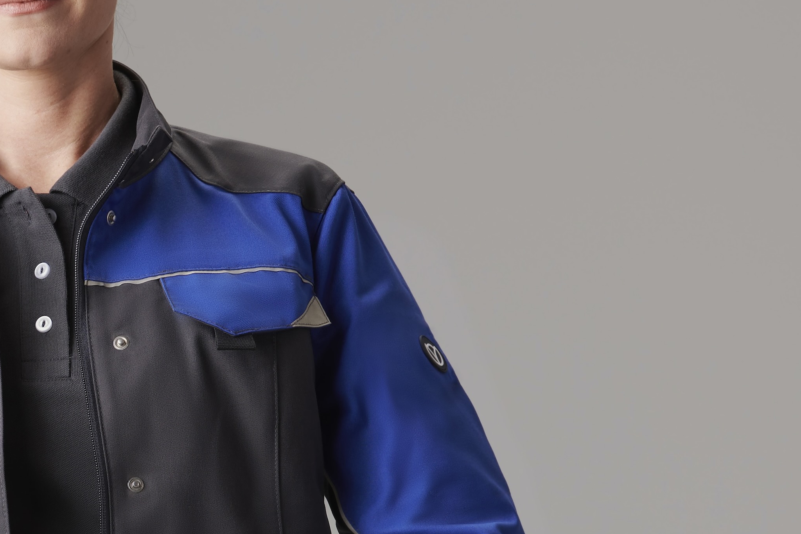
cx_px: -127
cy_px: 465
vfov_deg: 4.6
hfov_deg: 6.8
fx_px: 6698
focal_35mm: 301
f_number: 10
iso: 100
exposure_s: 1/200
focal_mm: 116
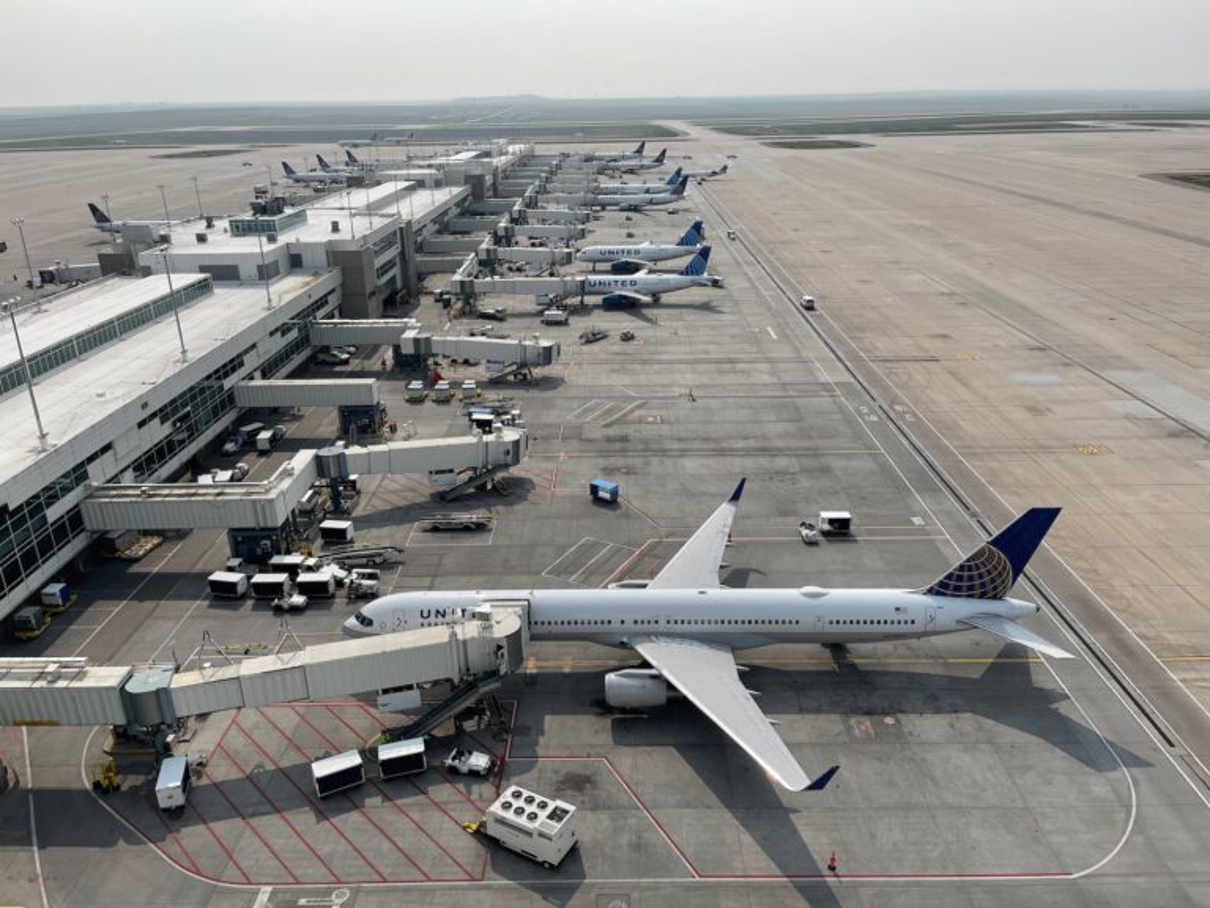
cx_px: 605
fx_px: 909
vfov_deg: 53.1
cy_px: 454
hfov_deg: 67.3
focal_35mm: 26
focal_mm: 5.1
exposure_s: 1/6993
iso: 32
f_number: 1.6
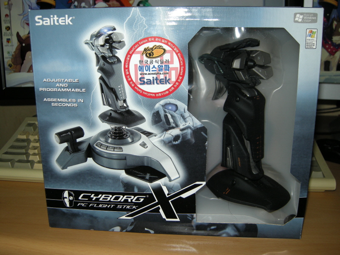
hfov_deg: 46.8
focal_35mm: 40
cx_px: 170
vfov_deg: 36.0
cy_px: 128
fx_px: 393
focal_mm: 8.5
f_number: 2.9
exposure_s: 1/60
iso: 64
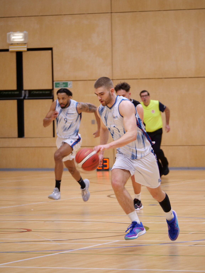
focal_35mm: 248
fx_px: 1958
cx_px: 102
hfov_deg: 6.0
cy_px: 136
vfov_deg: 8.0
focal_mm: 124
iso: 2000
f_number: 4.4
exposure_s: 1/320
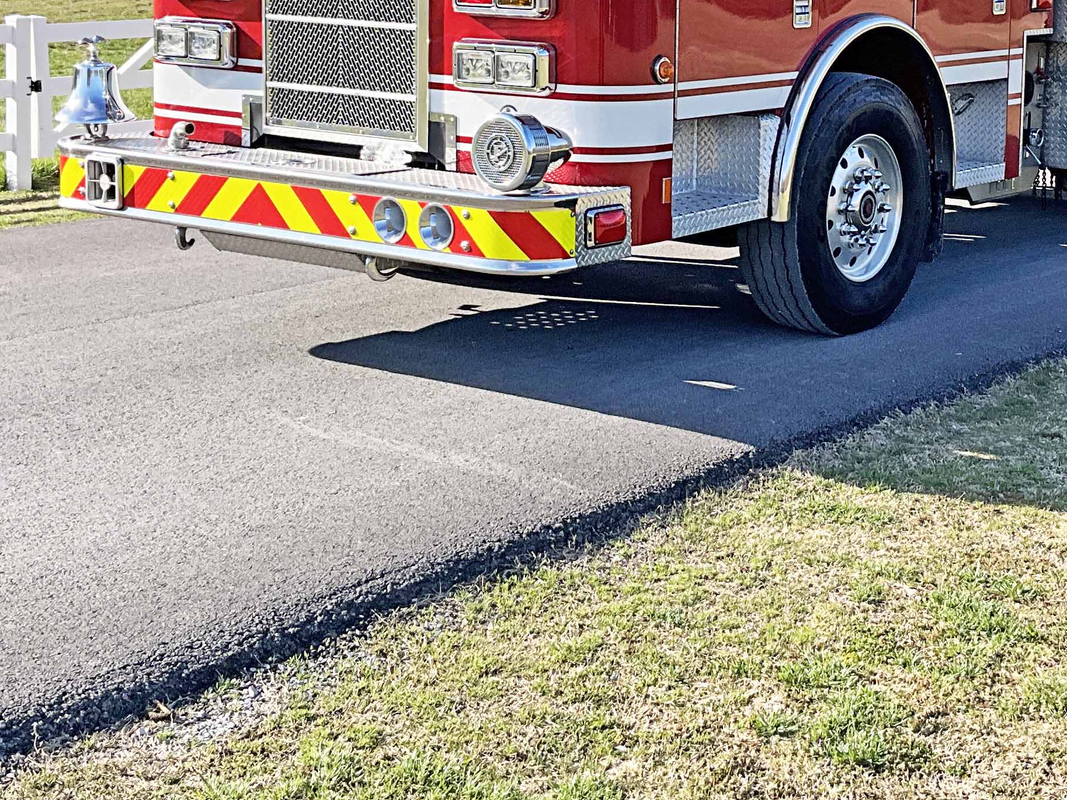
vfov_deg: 22.5
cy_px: 121
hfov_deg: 30.0
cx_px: 731
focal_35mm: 64
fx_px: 1973
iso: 25
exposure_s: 1/1342
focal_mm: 3
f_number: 1.8
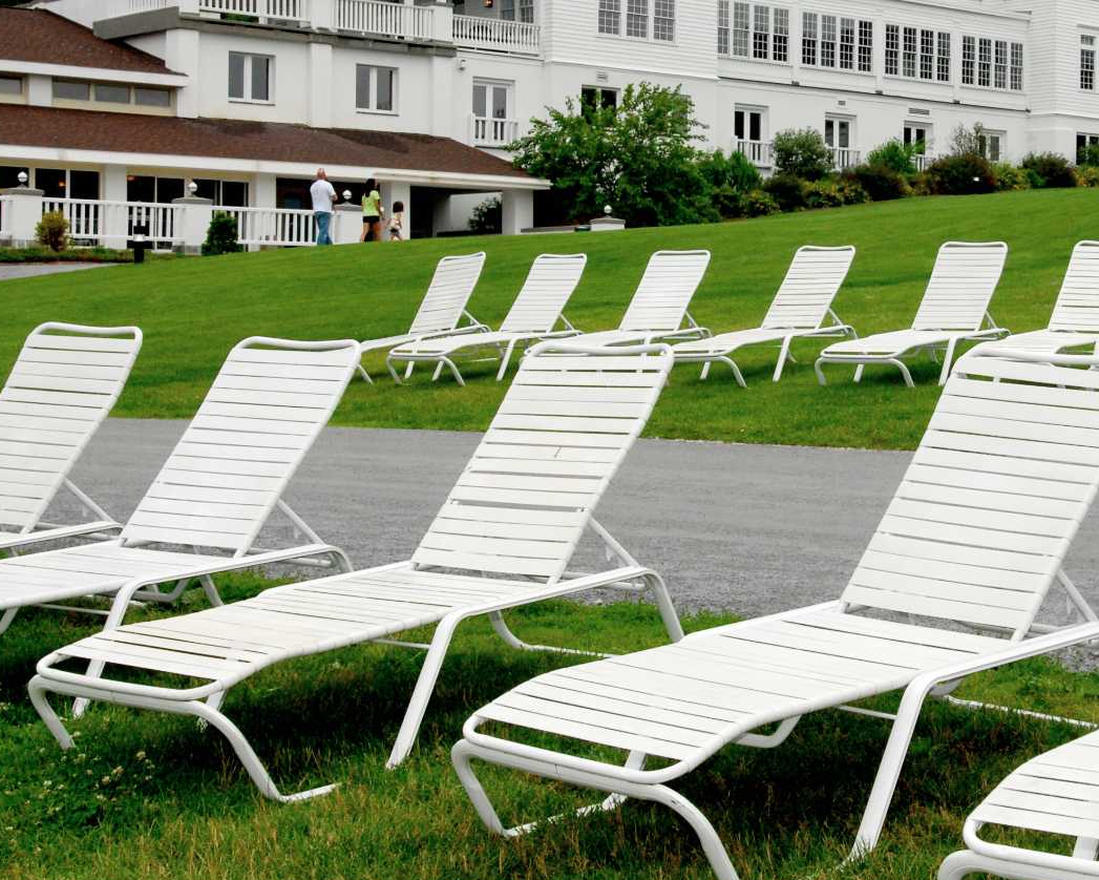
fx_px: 2242
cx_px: 899
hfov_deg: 26.9
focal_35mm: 69
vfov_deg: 22.1
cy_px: 333
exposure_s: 1/250
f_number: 11
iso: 250
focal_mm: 25
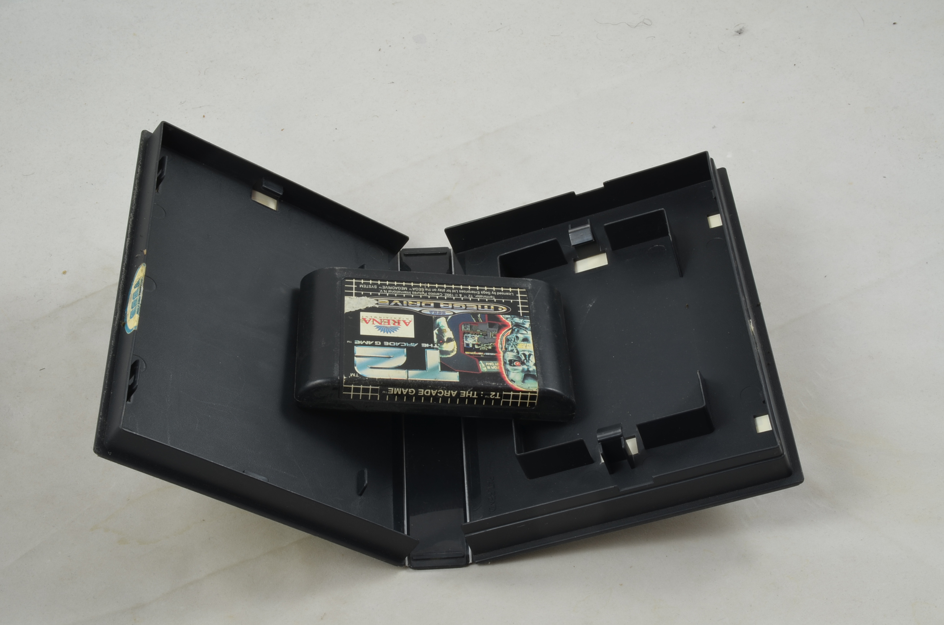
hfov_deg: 33.5
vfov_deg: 22.5
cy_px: 312
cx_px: 472
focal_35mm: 60
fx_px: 1570
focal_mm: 40
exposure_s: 1.3
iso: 100
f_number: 20
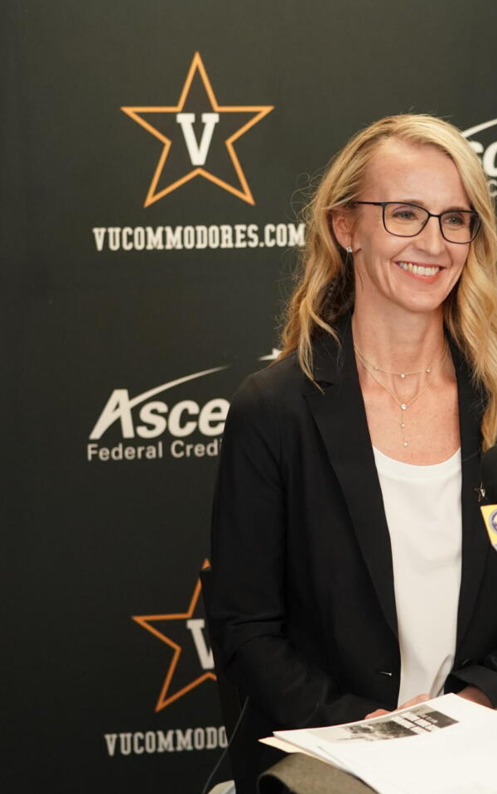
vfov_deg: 16.8
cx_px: 385
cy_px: 407
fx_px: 2685
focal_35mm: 124
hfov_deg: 10.5
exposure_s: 1/800
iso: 3200
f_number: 2.8
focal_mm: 76
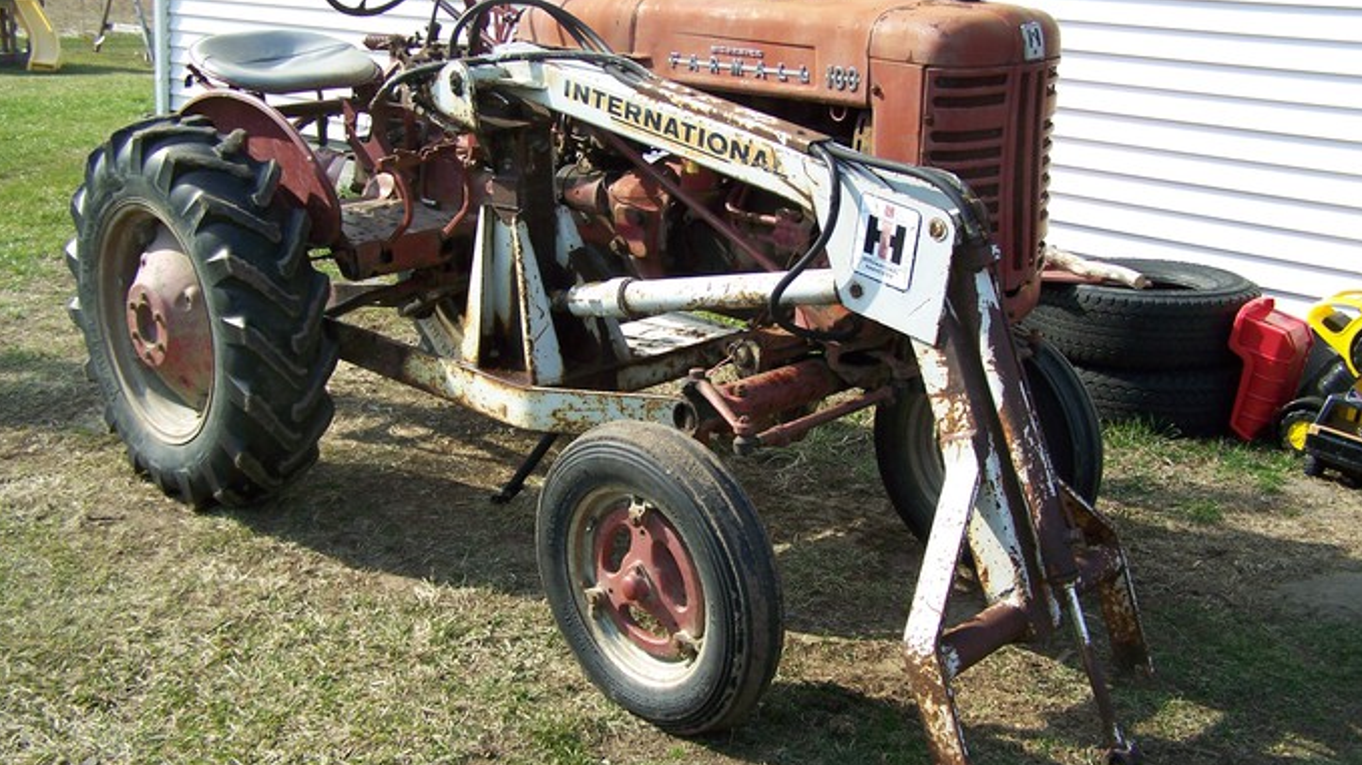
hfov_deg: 48.4
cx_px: 676
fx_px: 1516
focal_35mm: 42
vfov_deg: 28.3
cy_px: 359
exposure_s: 1/640
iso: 80
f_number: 2.8
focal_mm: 6.3
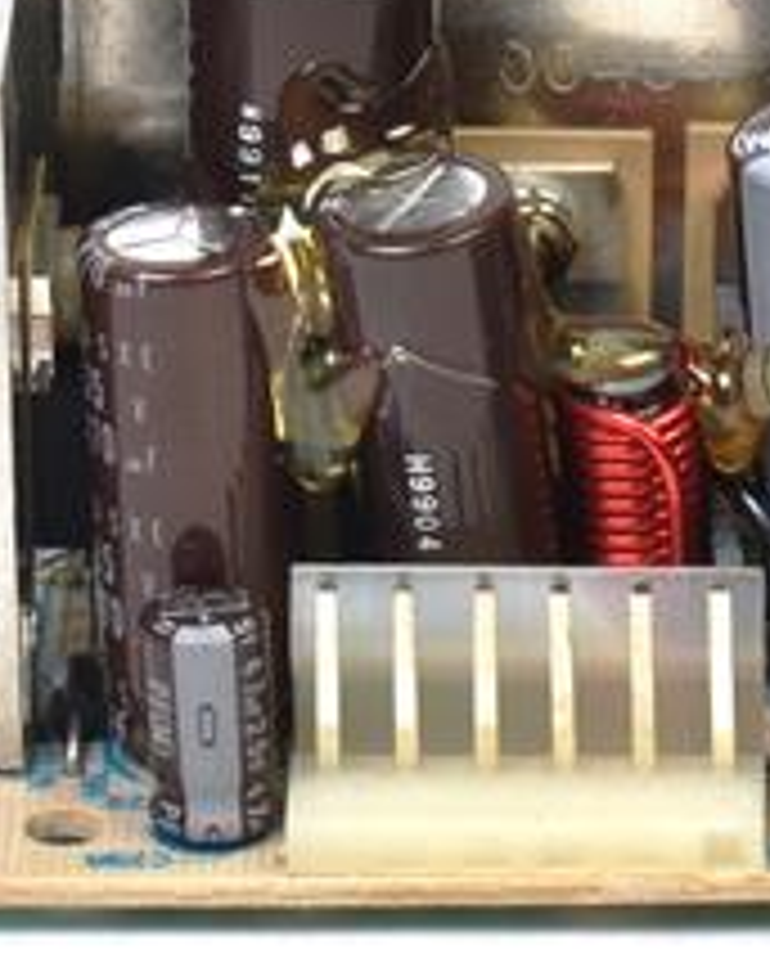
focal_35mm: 217
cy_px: 117
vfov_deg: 8.9
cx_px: 698
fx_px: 6195
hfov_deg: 7.1
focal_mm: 55
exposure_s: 1/200
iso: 200
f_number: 13
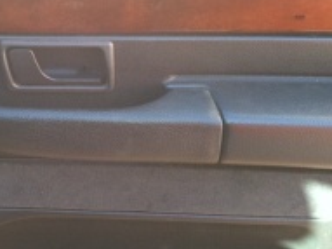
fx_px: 652
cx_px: 72
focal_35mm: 68
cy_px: 128
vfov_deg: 21.6
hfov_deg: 28.1
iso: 80
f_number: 2.8
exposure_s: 1/40
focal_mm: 3.85
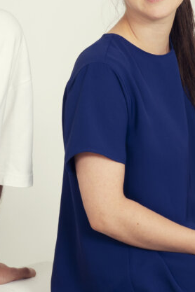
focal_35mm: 199
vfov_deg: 10.3
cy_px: 153
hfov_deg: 6.9
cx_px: 47
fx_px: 1617
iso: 125
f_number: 11
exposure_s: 1/160
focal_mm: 54
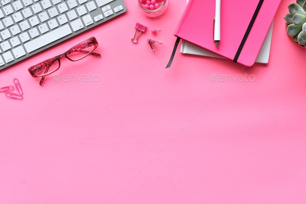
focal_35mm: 60
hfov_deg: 33.4
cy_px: 102
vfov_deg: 22.6
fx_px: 510
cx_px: 153
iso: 200
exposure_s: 1/200
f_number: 7.1
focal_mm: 40
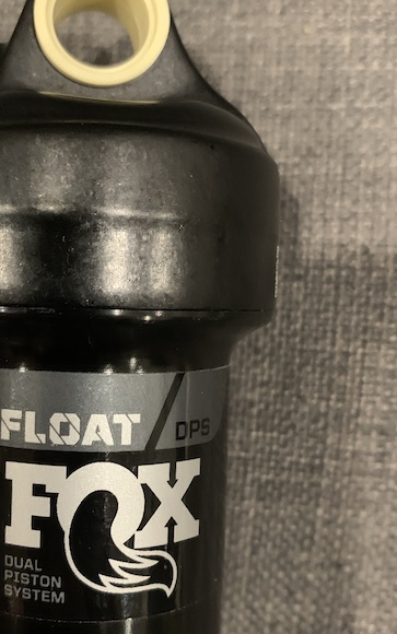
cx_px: 118
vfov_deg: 51.4
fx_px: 657
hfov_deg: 33.2
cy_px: 349
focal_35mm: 38
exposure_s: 1/30
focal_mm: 4.25
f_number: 1.8
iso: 800
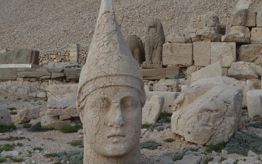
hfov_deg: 31.5
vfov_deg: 20.0
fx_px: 464
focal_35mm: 65
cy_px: 87
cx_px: 132
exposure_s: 1/250
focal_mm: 42
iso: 110
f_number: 8
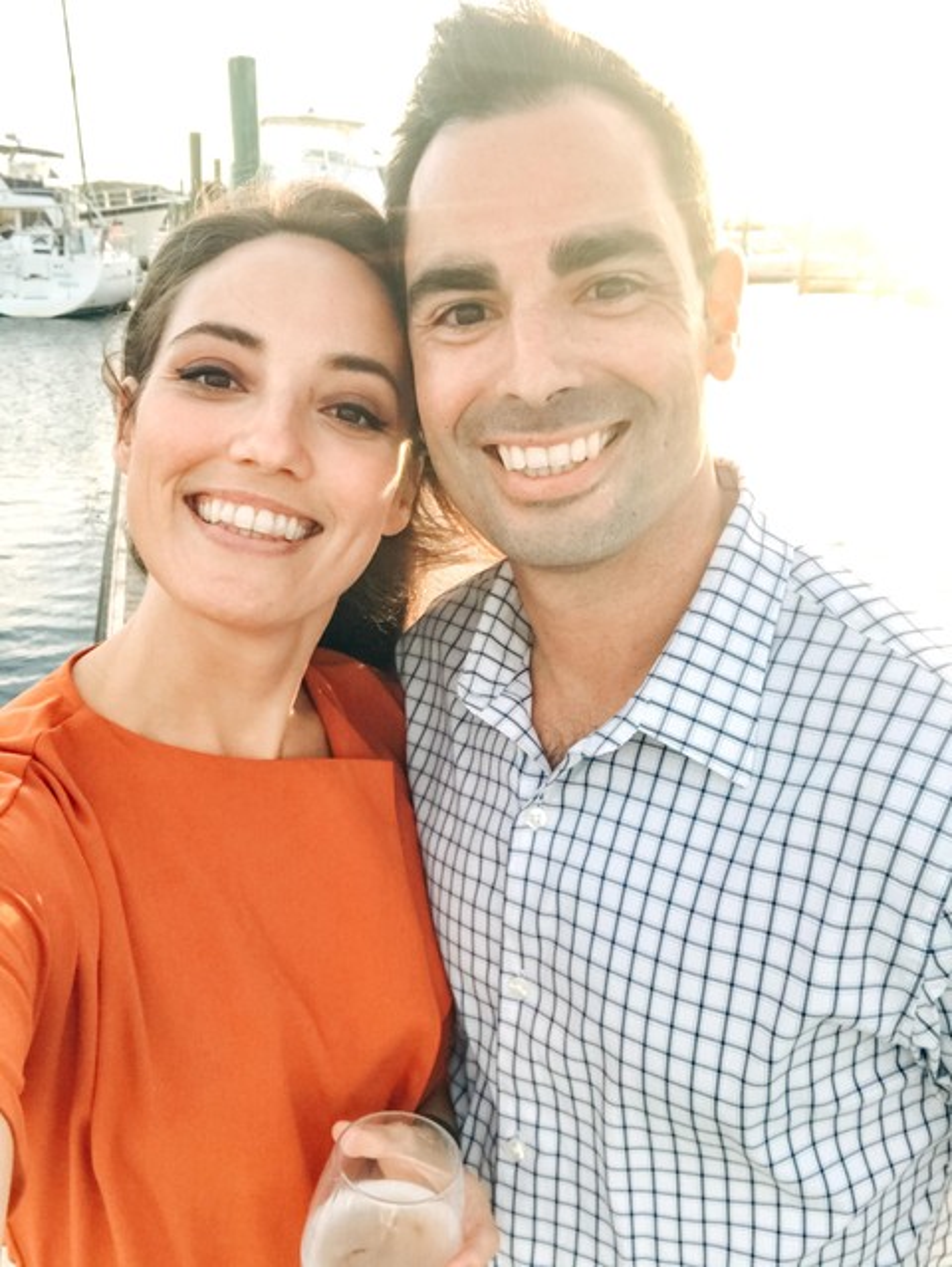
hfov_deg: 44.2
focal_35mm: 32
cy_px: 634
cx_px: 476
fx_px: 1172
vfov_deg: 56.8
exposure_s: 1/125
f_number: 2.2
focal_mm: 2.87
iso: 25
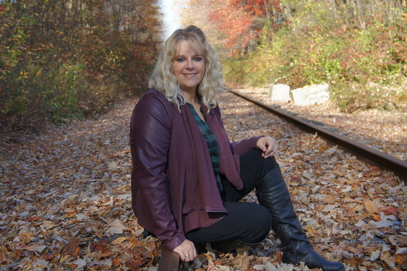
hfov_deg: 37.9
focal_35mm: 52
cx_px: 204
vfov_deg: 25.7
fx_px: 593
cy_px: 136
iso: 200
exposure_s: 1/250
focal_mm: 35
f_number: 5
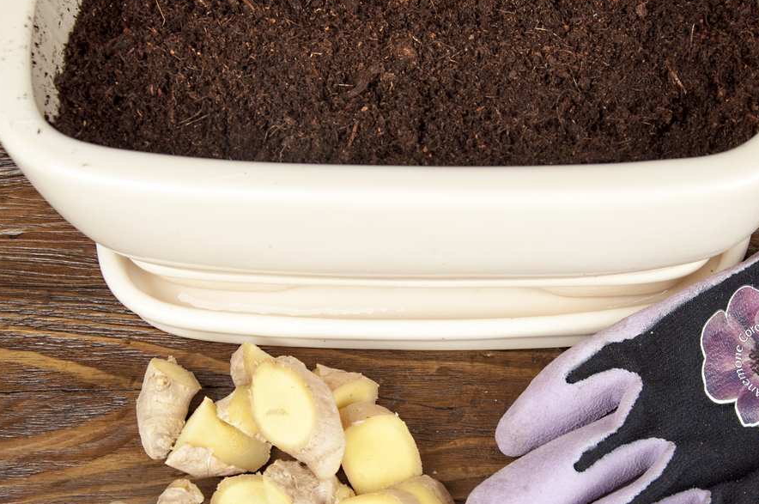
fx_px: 1348
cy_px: 332
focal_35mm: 64
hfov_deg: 31.4
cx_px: 453
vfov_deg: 21.1
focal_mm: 30
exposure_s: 1/80
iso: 200
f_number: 11
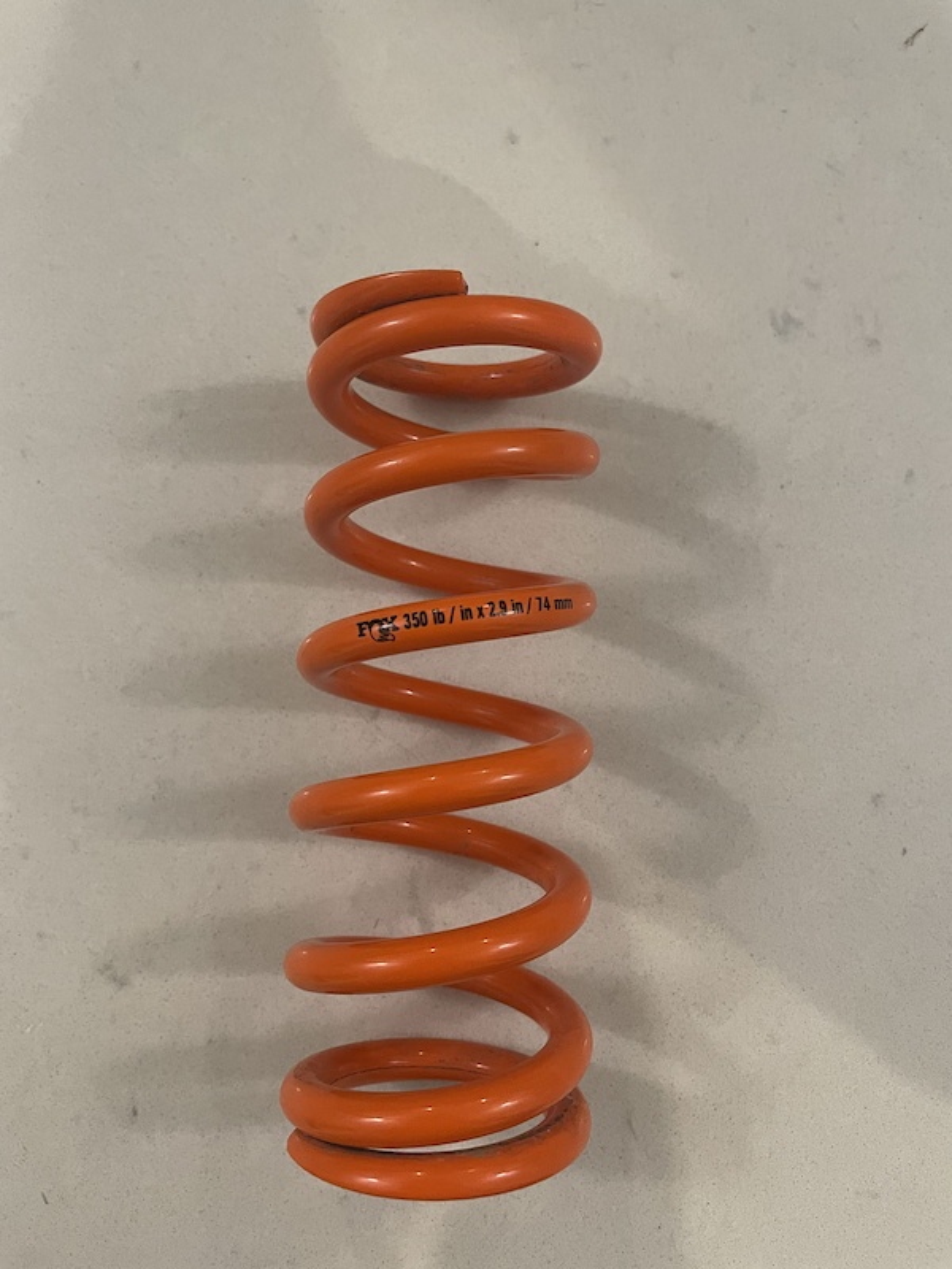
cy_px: 634
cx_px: 476
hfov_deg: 53.1
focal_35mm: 26
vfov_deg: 67.3
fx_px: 953
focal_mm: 4.2
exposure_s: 1/60
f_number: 1.6
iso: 250
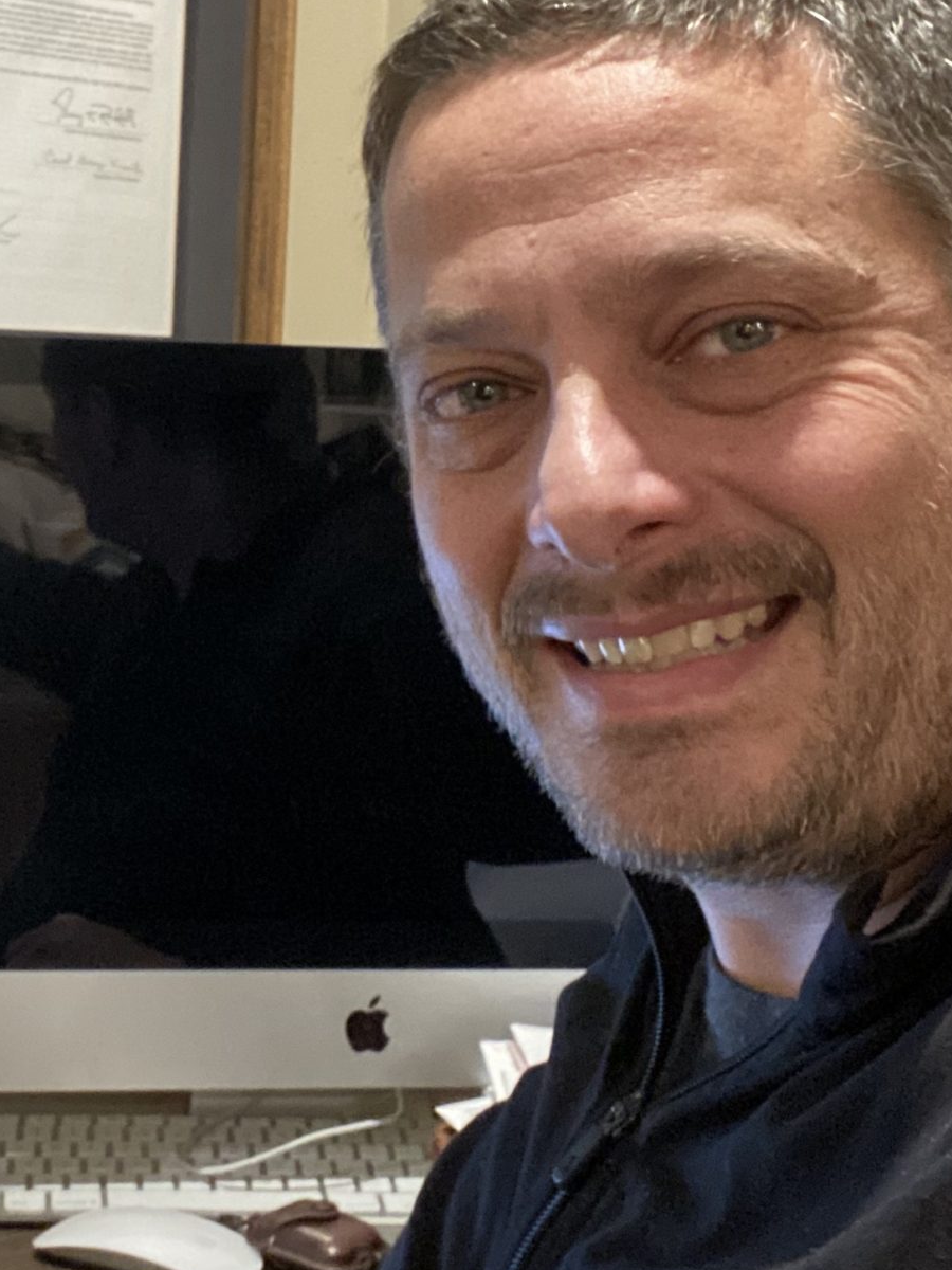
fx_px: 2347
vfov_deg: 30.0
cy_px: 400
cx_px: 215
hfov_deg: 22.7
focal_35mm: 64
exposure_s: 1/24
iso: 640
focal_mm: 2.71
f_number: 2.2
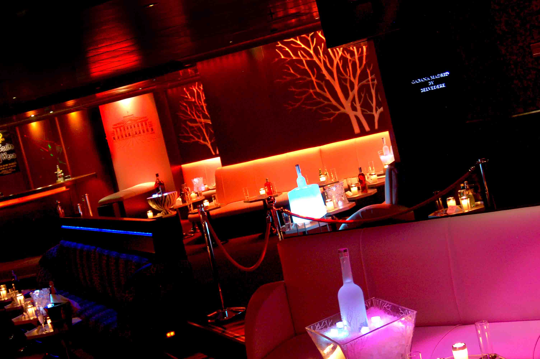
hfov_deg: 33.4
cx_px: 270
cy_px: 180
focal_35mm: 60
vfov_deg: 22.6
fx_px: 899
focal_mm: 40
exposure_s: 1/3
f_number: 5
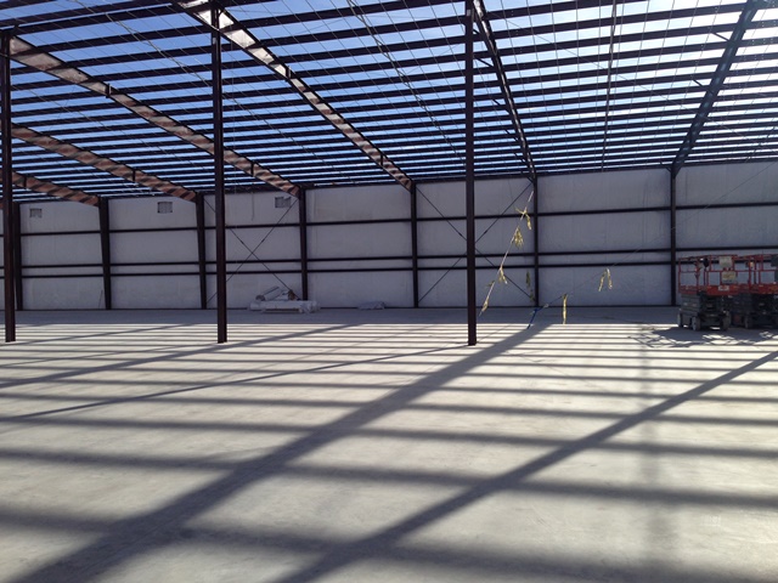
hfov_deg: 55.4
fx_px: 742
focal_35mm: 33
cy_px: 292
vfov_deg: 42.9
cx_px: 389
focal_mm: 4.12
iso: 50
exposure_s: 1/1808
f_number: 2.4
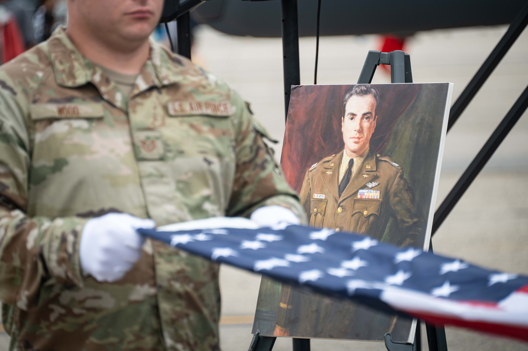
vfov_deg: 4.6
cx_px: 264
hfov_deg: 6.9
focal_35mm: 300
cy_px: 176
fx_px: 4397
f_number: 5.6
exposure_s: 1/400
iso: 400
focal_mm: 300
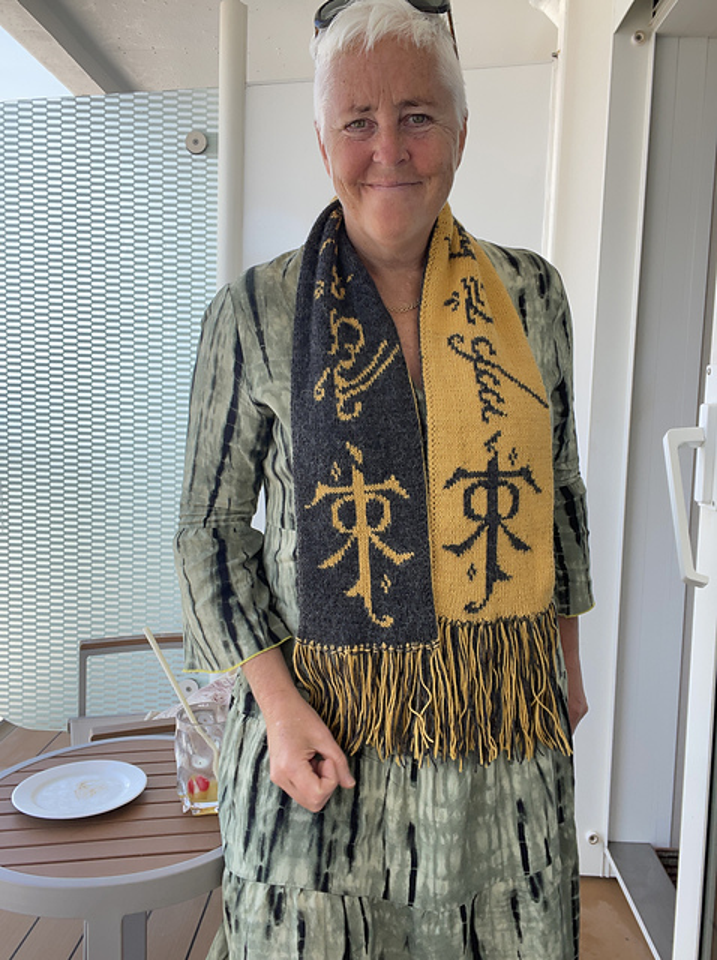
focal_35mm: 30
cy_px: 480
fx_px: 831
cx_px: 358
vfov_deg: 60.0
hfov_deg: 46.7
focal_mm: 2.71
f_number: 2.2
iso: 25
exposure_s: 1/133
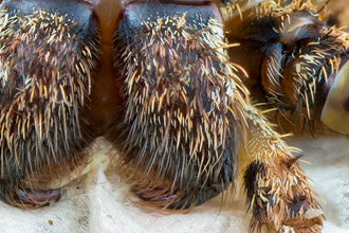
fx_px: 4236
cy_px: 105
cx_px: 36
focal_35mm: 437
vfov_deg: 3.1
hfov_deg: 4.7
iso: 400
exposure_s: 1/250
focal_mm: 90
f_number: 25
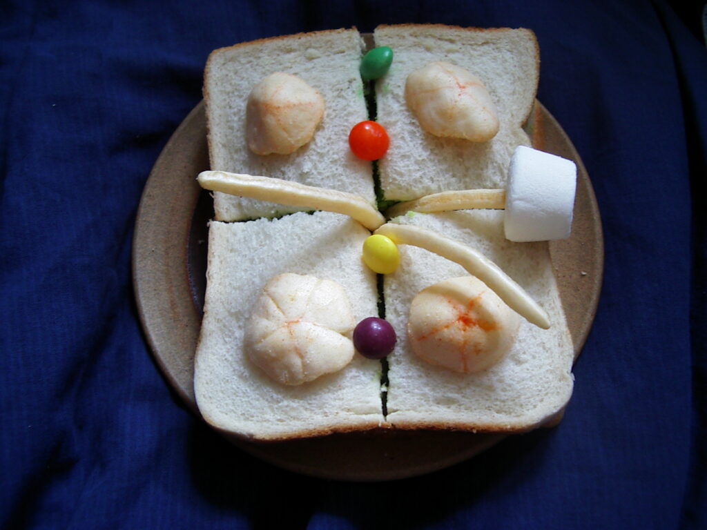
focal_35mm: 38
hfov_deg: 49.0
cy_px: 265
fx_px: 776
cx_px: 354
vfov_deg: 37.7
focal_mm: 5.8
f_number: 2.6
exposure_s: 1/8
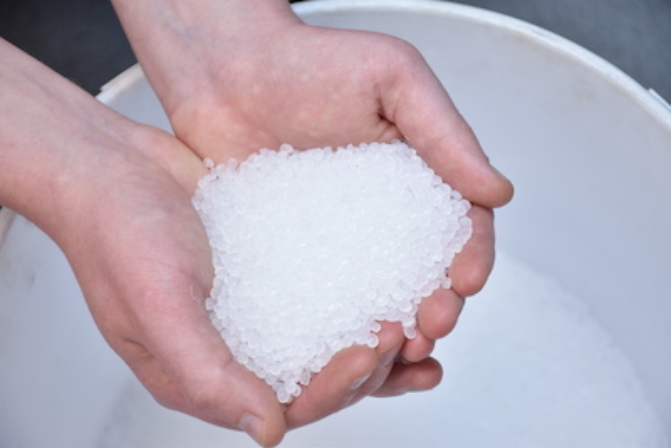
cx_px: 336
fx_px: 2098
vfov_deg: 12.2
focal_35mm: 112
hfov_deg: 18.2
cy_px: 224
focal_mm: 75
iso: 400
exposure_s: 1/40
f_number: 5.6
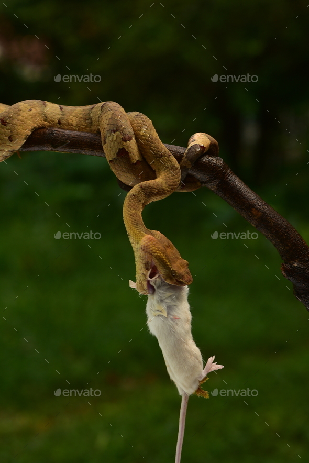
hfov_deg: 13.1
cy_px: 232
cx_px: 154
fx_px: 1351
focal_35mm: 105
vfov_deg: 19.5
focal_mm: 105
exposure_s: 1/100
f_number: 10
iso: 100
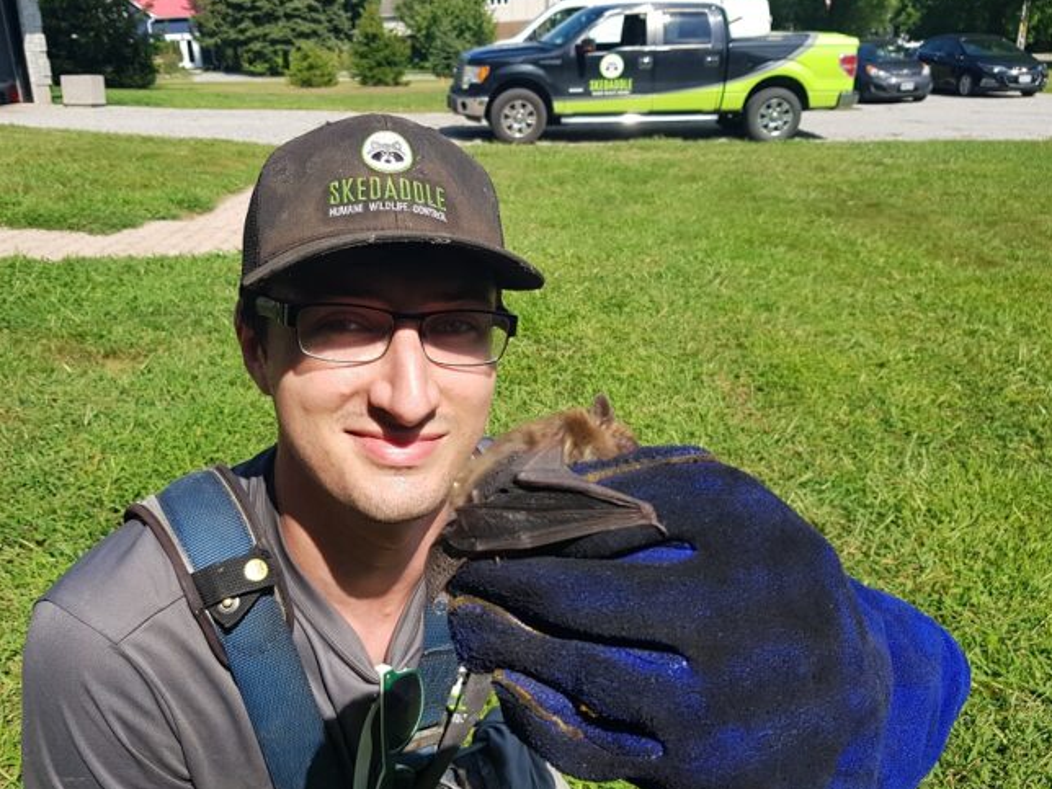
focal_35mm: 31
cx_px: 457
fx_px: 942
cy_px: 407
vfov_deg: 45.4
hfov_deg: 58.2
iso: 40
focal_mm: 4.2
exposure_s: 1/1492
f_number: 1.7
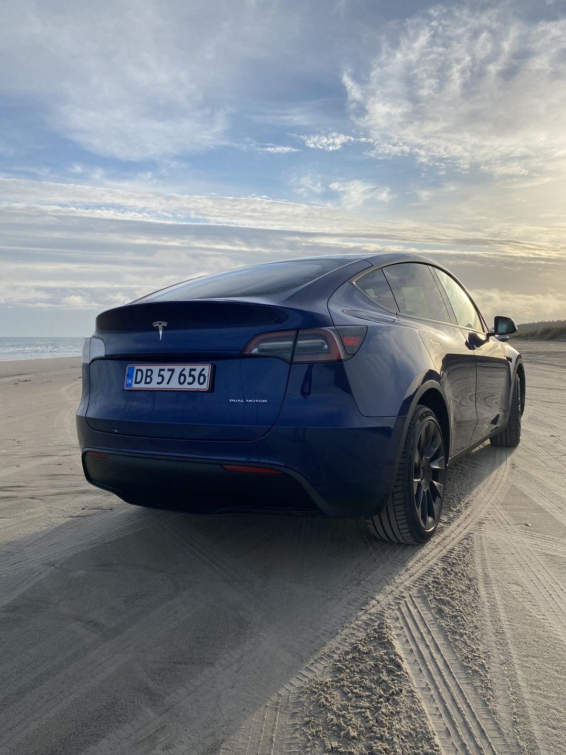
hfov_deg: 53.1
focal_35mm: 26
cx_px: 283
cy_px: 378
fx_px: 567
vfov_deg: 67.3
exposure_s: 1/3040
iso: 32
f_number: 1.8
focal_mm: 4.25
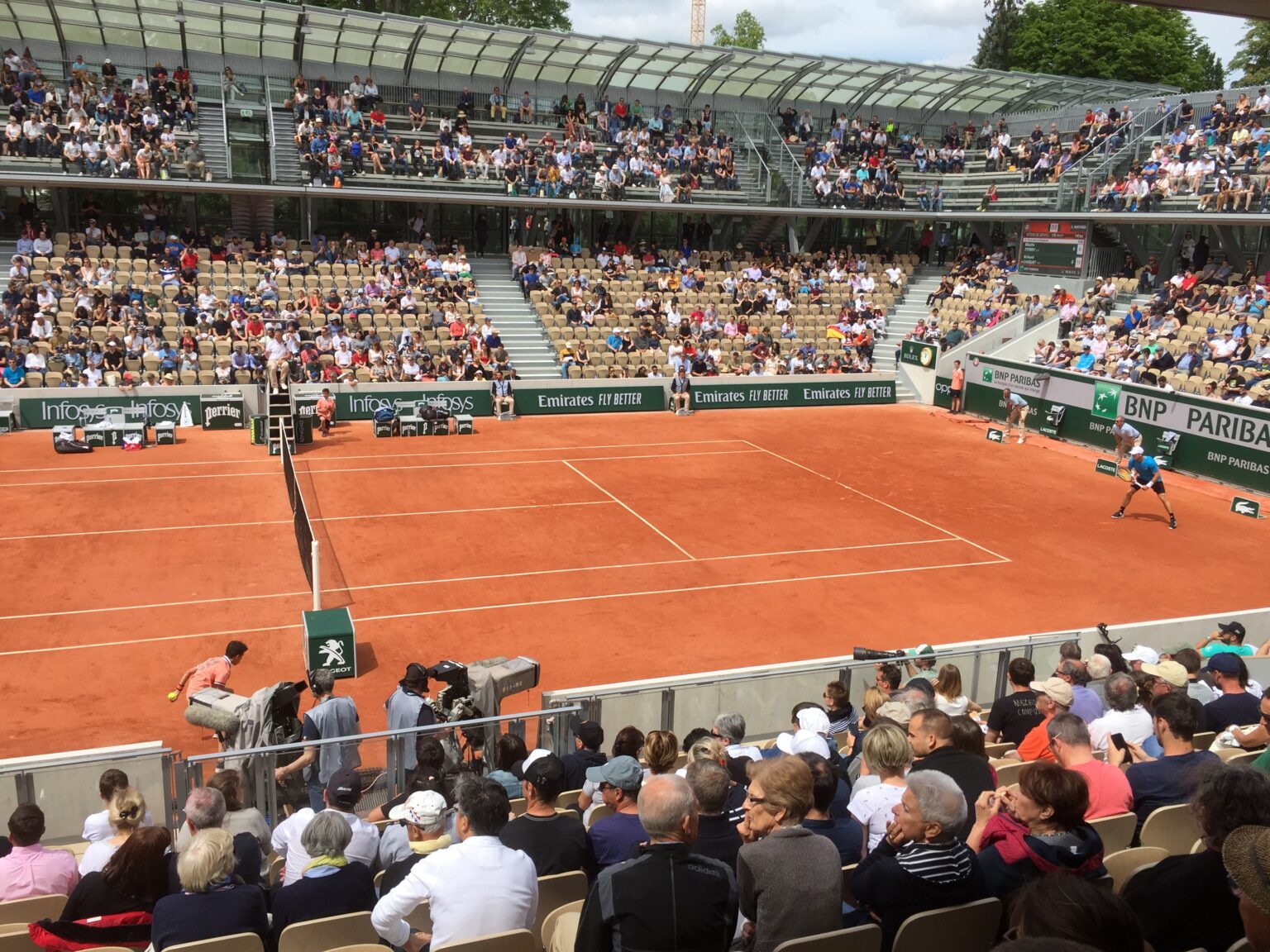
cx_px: 635
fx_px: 1064
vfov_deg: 48.2
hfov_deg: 61.7
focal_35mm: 29
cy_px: 476
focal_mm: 4.15
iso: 32
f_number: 2.2
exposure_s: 1/1799
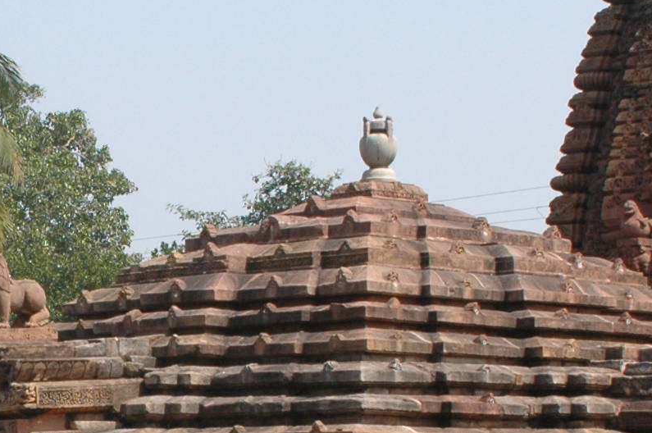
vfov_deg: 8.6
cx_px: 62
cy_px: 340
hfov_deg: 12.8
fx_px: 2876
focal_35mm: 159
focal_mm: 28
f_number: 10
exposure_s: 1/400
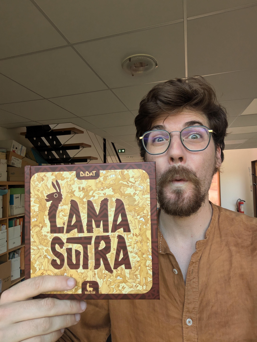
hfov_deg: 63.4
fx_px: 208
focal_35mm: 21
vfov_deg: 79.0
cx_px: 128
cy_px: 171
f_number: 2.2
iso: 97
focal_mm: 2.74
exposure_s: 1/100
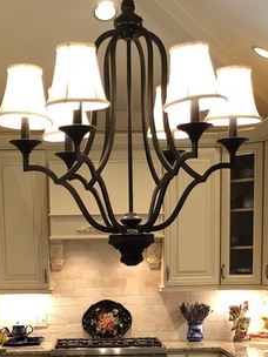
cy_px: 453
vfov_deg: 21.5
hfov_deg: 17.8
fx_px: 857
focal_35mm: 83
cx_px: 110
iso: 50
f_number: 1.8
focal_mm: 3.99
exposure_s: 1/15
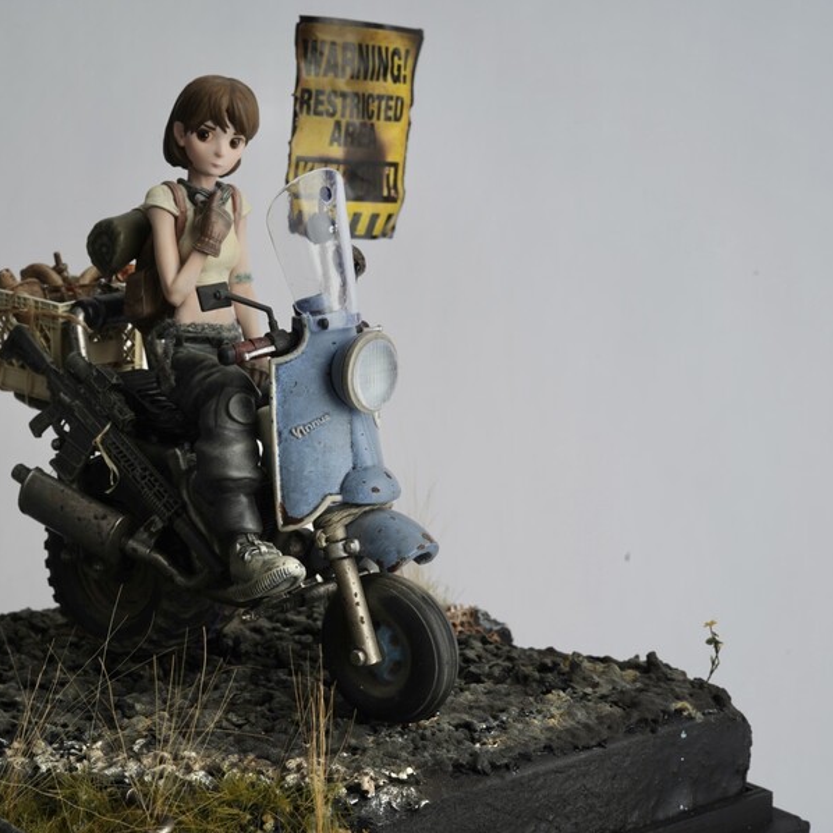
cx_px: 244
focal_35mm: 64
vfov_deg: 26.9
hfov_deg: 26.6
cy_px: 416
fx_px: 1742
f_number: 16
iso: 50
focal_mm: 50
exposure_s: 1/125
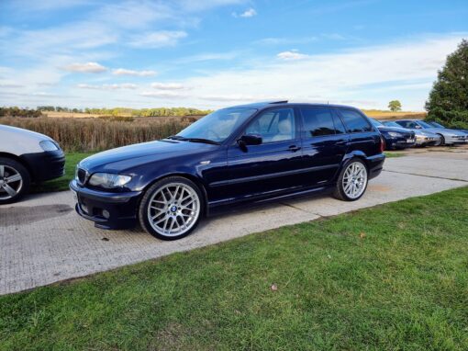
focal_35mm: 24
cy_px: 176
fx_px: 324
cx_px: 234
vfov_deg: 56.8
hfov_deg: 71.6
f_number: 1.8
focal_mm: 6.7
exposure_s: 1/646
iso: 50
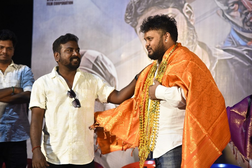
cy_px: 84
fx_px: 665
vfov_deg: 14.4
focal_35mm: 95
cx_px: 126
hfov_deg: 21.5
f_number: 4
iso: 1000
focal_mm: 95
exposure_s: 1/100
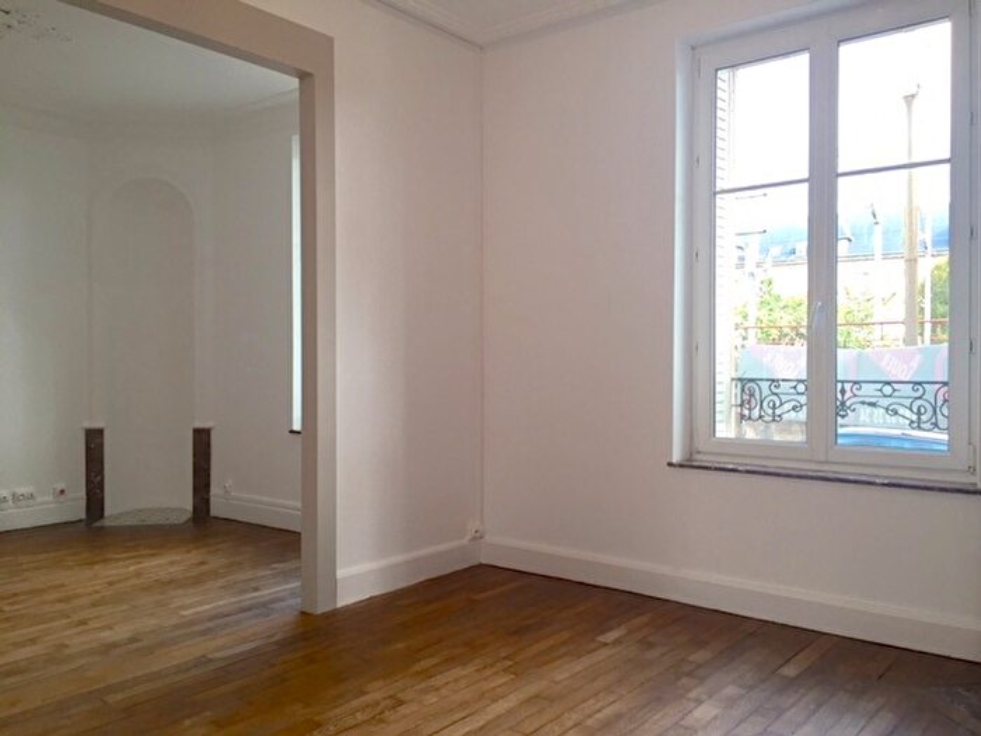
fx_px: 822
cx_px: 490
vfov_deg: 48.2
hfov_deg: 61.7
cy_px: 368
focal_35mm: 29
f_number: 2.2
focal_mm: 4.15
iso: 40
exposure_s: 1/60
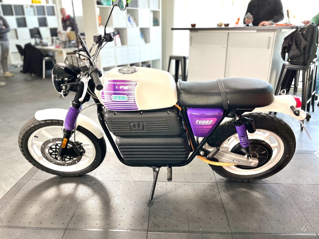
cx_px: 160
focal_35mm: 26
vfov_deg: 53.1
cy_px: 120
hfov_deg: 67.3
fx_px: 240
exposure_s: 1/100
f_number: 1.6
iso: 125
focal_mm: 5.1
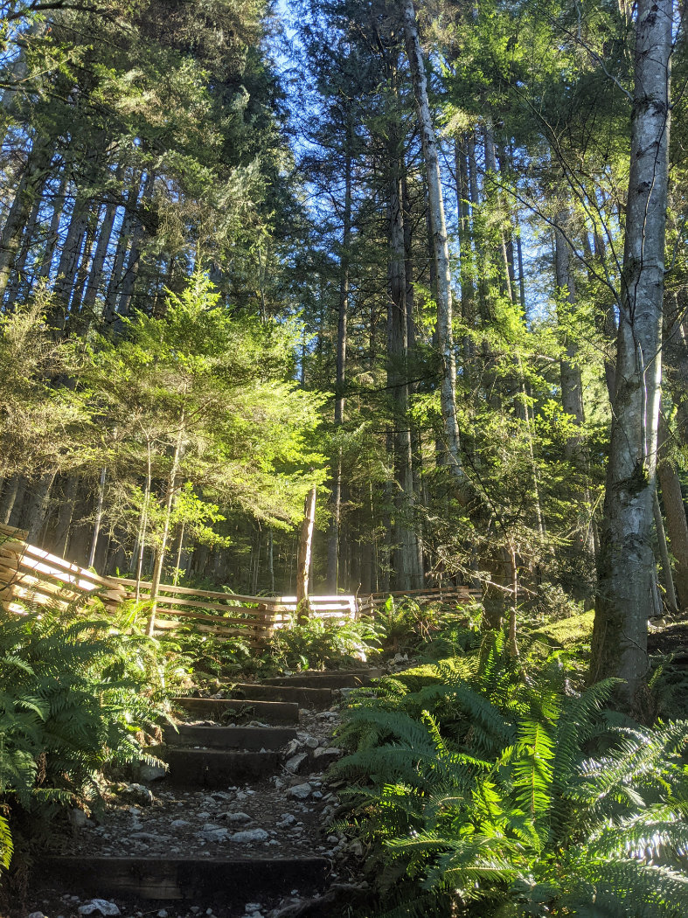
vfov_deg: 65.3
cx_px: 344
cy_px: 459
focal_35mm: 27
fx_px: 716
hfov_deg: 51.3
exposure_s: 1/182
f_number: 1.8
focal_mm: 4.4
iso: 48
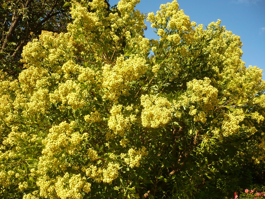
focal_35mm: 35
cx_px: 132
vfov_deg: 40.7
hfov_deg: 52.6
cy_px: 100
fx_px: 268
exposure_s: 1/800
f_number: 2.8
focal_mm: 5.8
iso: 100
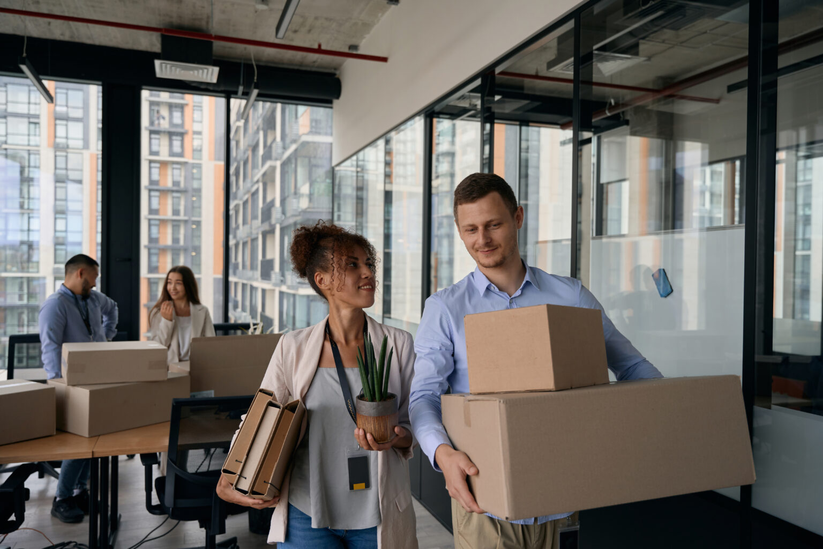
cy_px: 274
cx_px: 412
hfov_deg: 63.3
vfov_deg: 44.7
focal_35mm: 29
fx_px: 667
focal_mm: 29.2
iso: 400
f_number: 3.2
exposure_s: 1/250
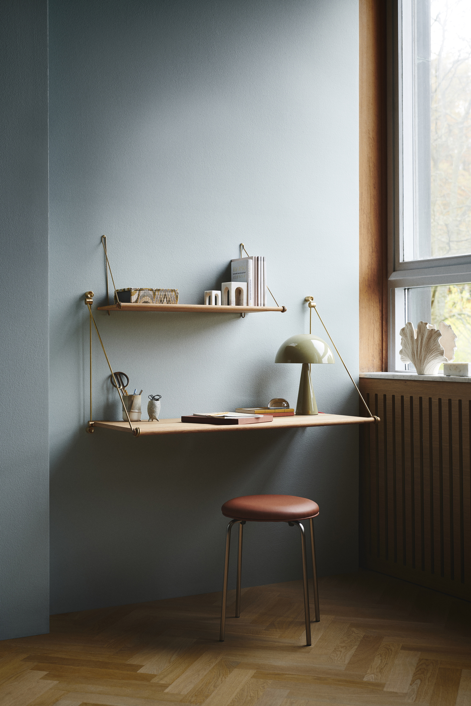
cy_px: 353
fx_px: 981
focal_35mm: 50
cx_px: 236
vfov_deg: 39.6
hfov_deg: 27.0
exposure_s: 1/13
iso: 100
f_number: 5.6
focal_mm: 50
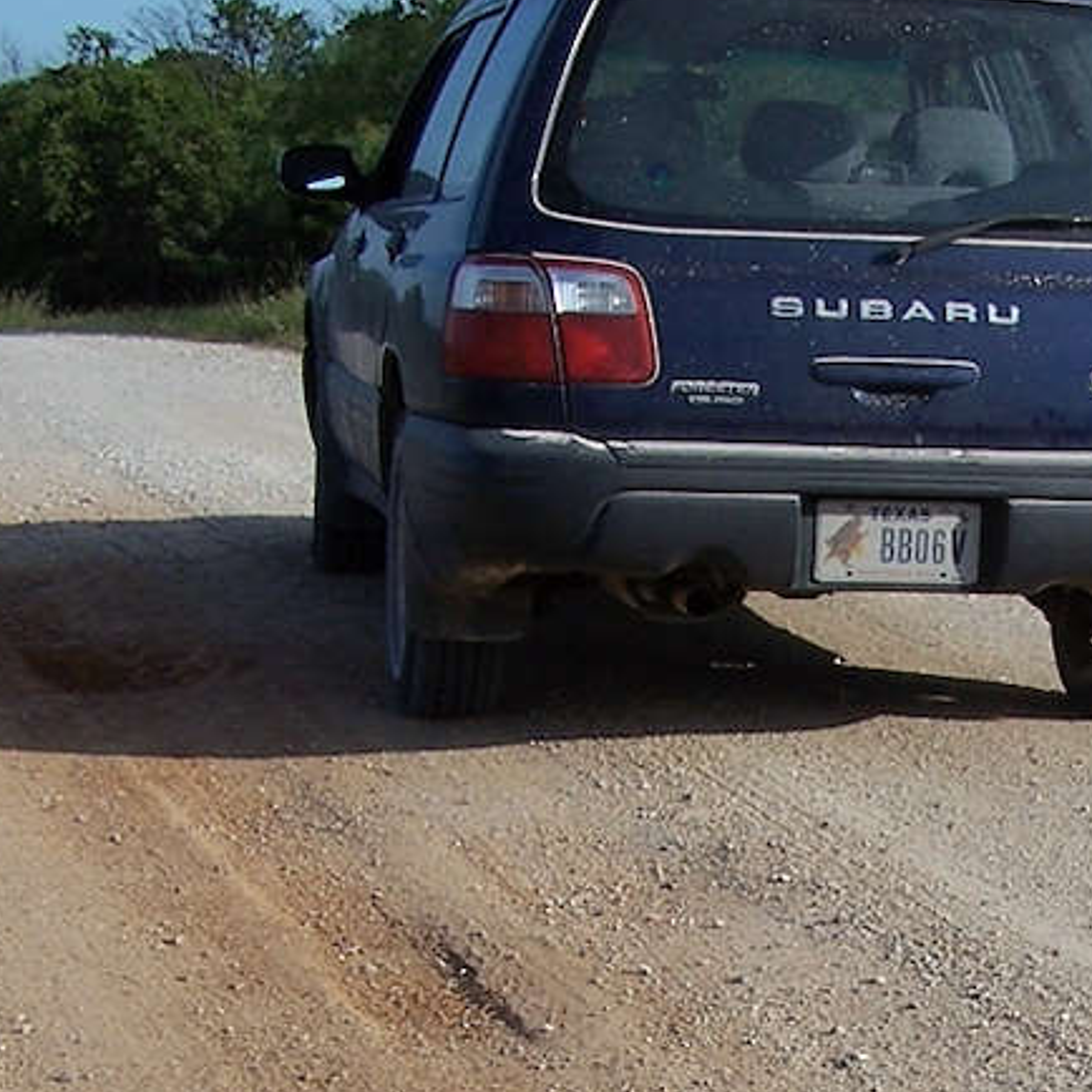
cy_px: 1027
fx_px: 3533
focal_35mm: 99
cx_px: 1069
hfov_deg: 17.2
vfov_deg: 17.3
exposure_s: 1/1000
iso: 80
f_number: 4
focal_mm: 6.3
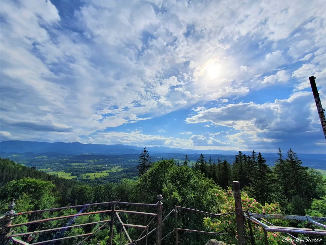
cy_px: 122
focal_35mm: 13
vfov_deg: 89.9
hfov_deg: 106.2
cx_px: 163
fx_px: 122
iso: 50
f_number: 2.2
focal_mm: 1.8
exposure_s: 1/5152
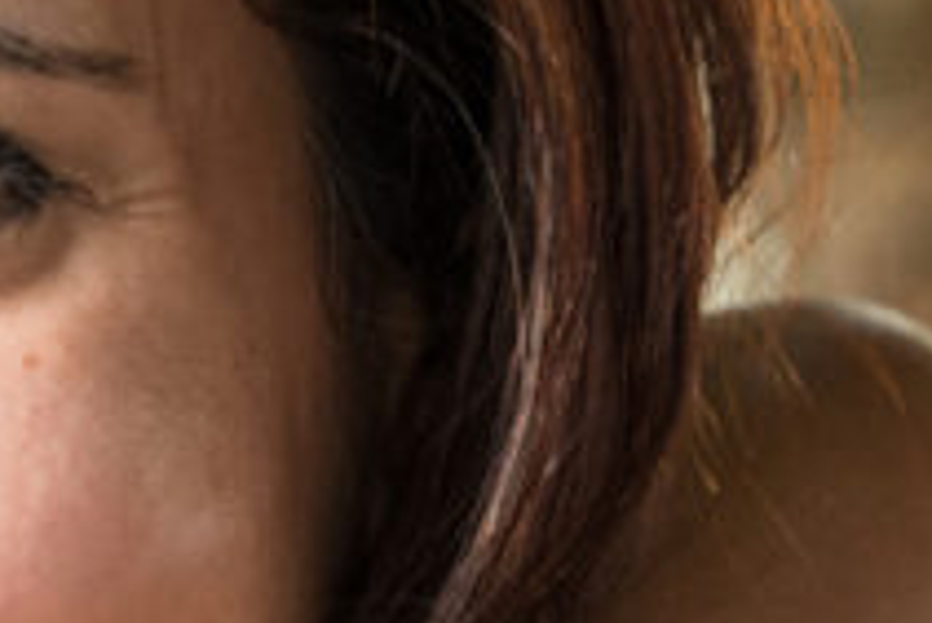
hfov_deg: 3.4
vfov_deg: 2.3
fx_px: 15828
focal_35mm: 611
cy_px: 413
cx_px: -742
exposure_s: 1/100
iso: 1600
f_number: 7.1
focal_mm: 125
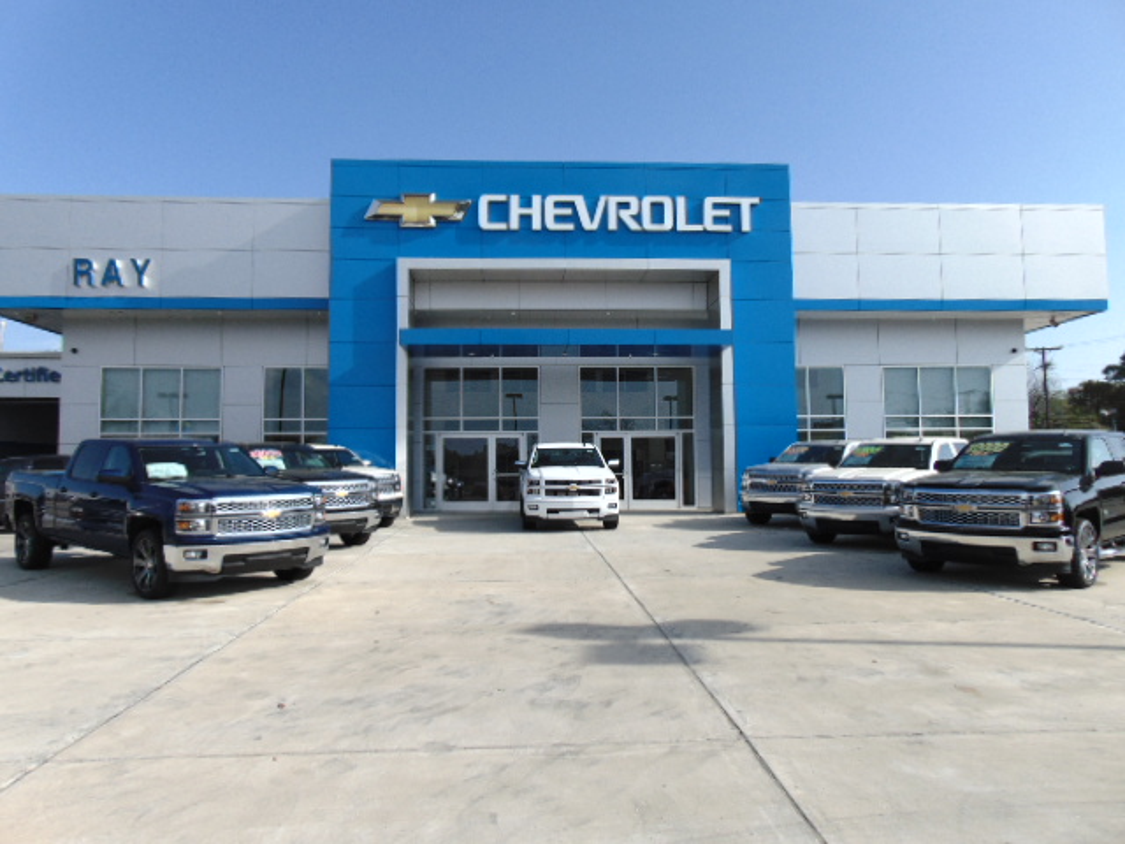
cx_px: 562
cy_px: 422
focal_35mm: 25
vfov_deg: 54.9
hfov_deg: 69.4
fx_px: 812
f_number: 7.7
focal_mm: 4.5
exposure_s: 1/250
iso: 80
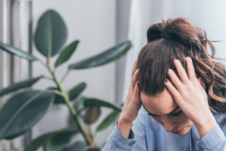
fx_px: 1212
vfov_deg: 7.1
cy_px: 128
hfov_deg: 10.7
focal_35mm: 193
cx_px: 131
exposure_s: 1/200
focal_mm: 105
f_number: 3.5
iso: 160
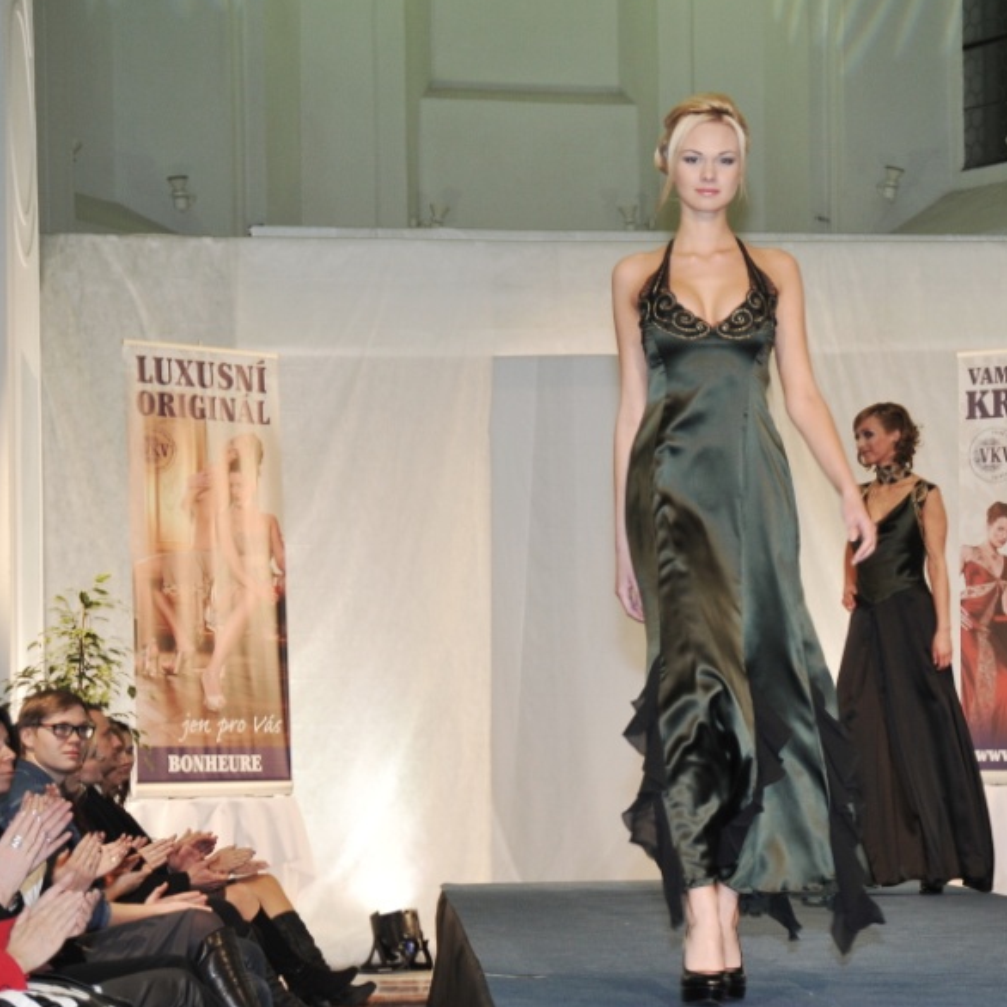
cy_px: 522
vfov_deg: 17.7
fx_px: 3225
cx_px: 698
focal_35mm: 98
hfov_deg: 17.7
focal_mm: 66
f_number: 5.6
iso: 1250
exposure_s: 1/100
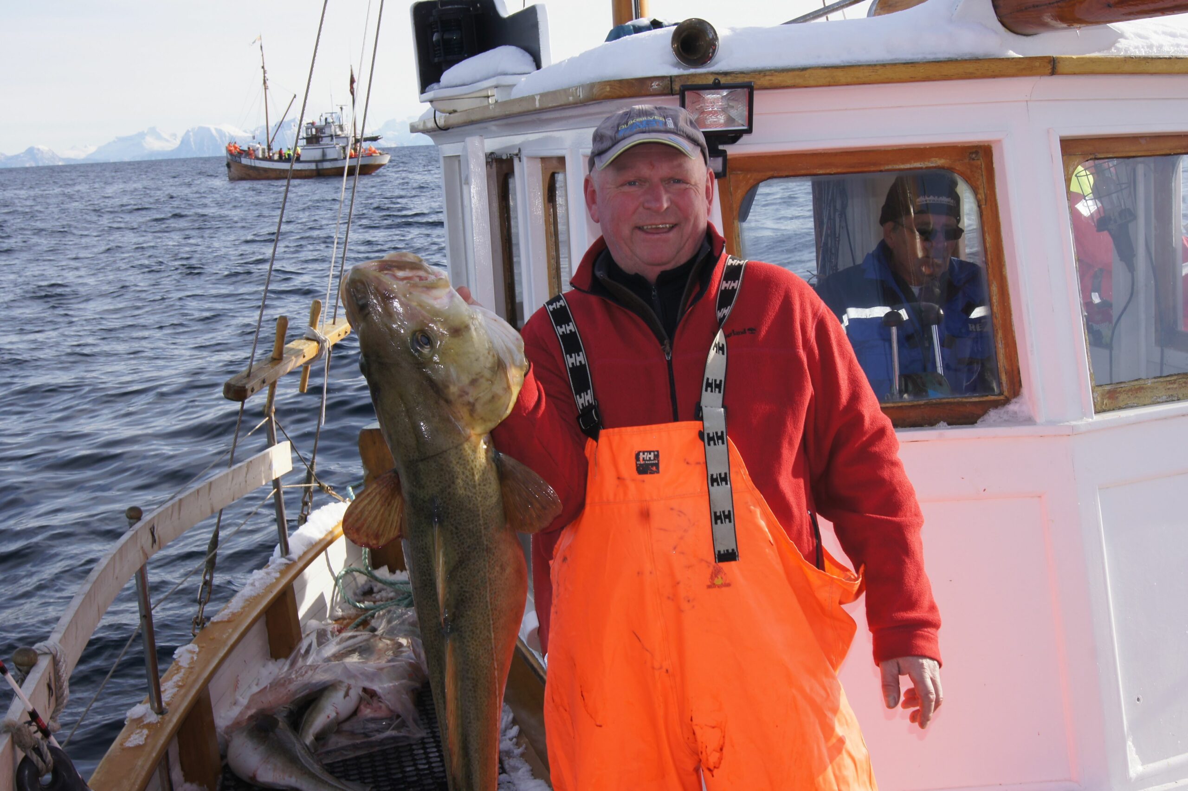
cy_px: 396
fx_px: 1484
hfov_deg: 43.6
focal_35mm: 45
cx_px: 594
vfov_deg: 29.8
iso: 100
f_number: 13
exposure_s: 1/125
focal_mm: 30
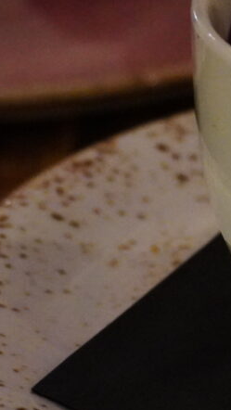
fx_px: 1664
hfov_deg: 7.6
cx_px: 475
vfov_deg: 14.0
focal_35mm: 153
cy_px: 194
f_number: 4.5
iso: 6400
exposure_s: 1/25
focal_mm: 28
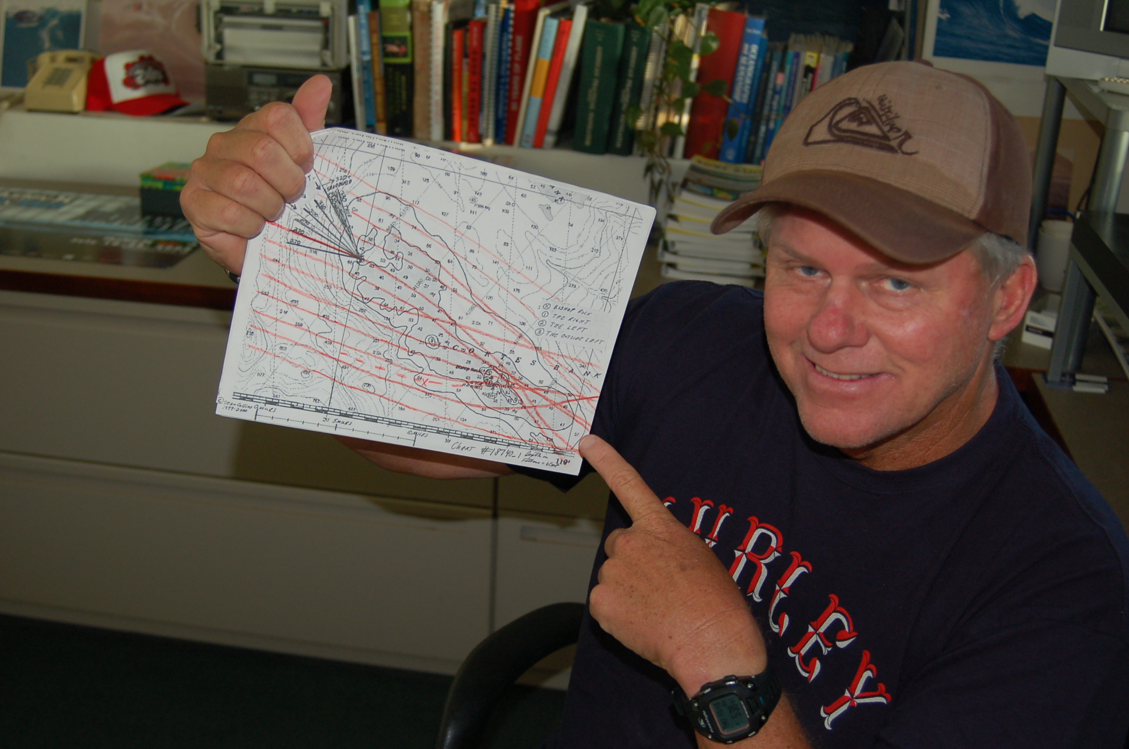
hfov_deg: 46.5
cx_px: 564
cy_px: 374
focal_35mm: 42
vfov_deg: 31.8
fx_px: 1315
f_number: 3.5
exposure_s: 1/60
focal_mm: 28
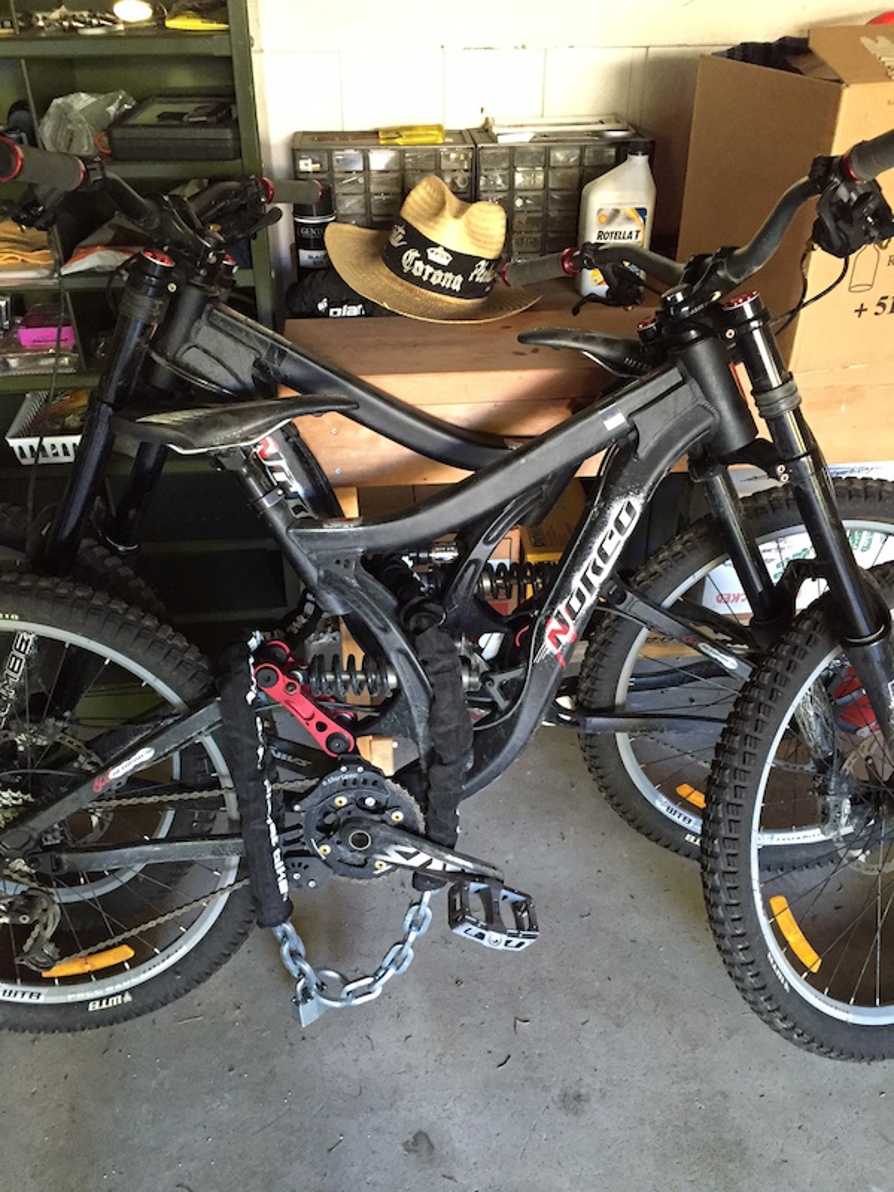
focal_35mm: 29
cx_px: 447
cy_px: 596
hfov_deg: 48.2
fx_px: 999
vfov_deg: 61.7
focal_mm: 4.15
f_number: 2.2
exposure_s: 1/30
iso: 250
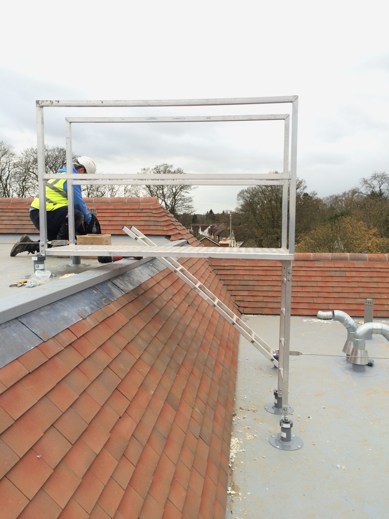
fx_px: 435
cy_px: 260
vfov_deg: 61.7
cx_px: 194
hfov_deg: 48.2
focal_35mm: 29
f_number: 2.2
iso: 32
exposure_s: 1/104
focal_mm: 4.15
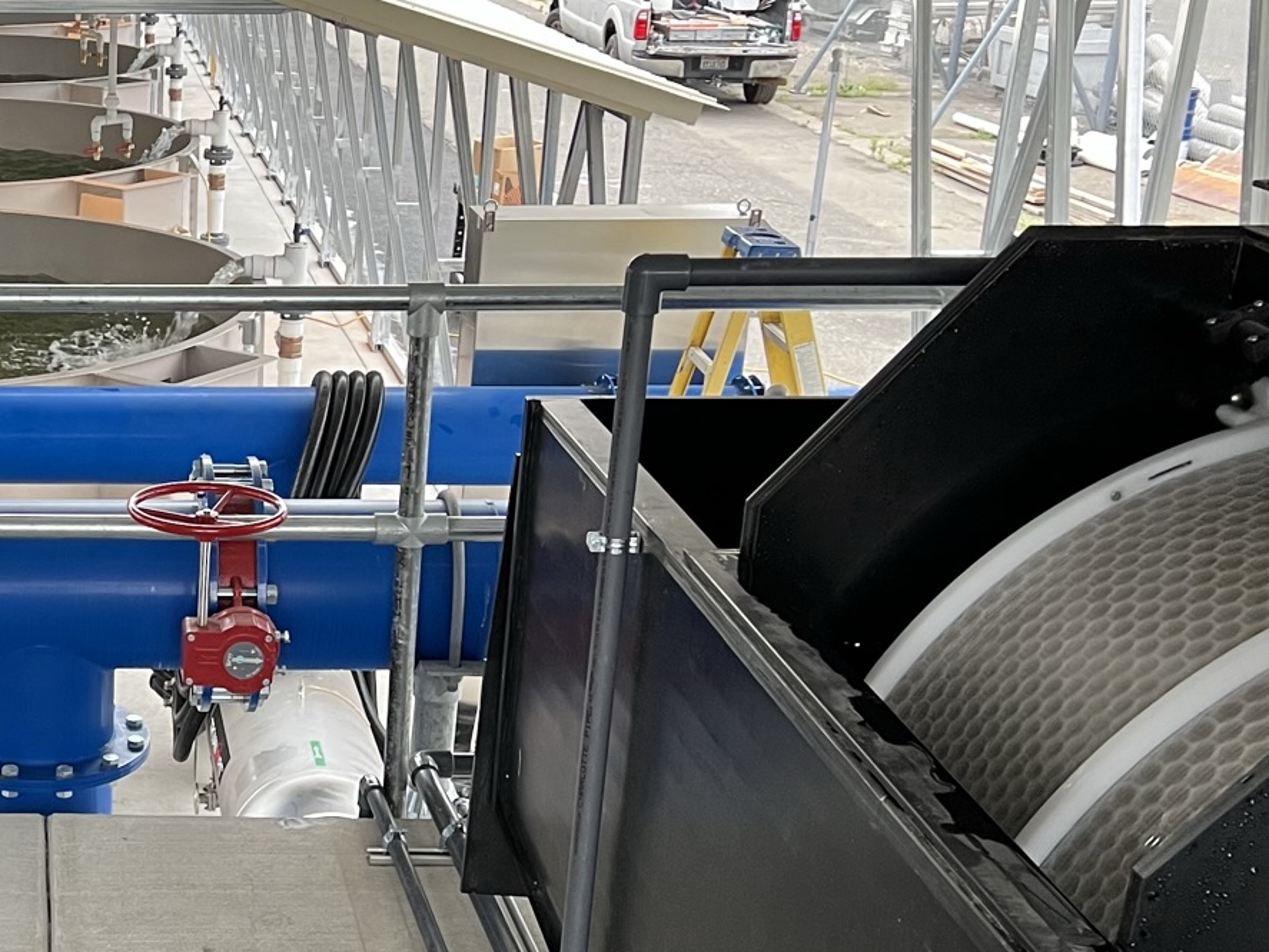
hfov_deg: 30.2
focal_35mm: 60
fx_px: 2200
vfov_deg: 24.4
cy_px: 608
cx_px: 30
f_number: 1.5
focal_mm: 5.7
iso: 125
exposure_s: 1/86
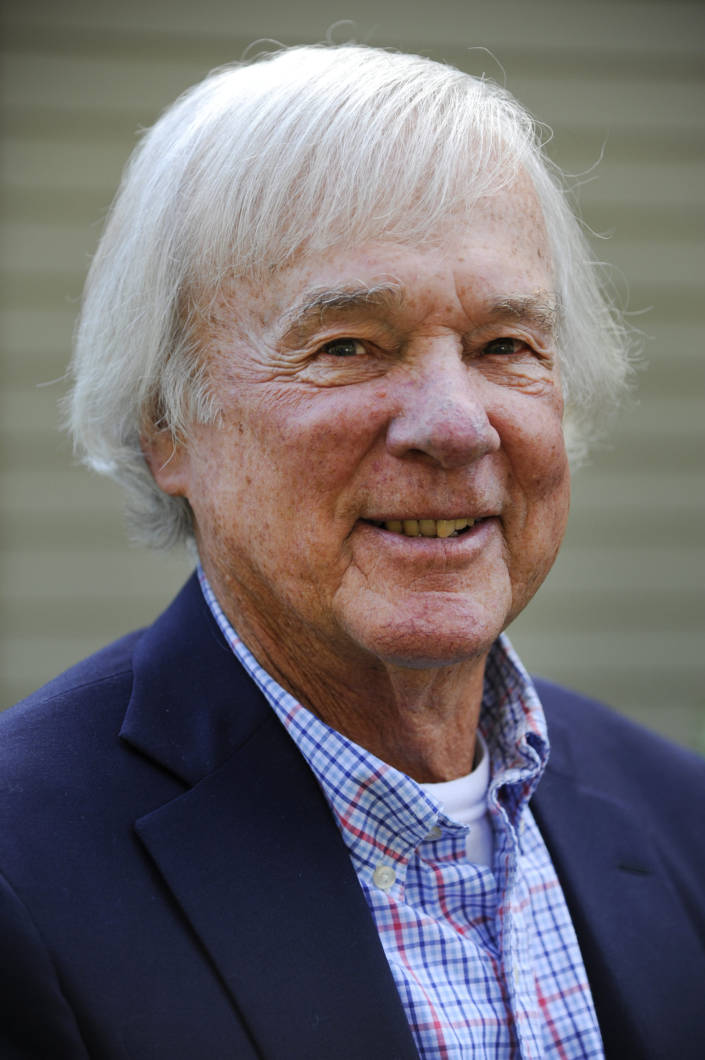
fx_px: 3529
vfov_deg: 17.1
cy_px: 530
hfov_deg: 11.4
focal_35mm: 120
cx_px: 352
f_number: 4
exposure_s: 1/200
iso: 200
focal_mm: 120
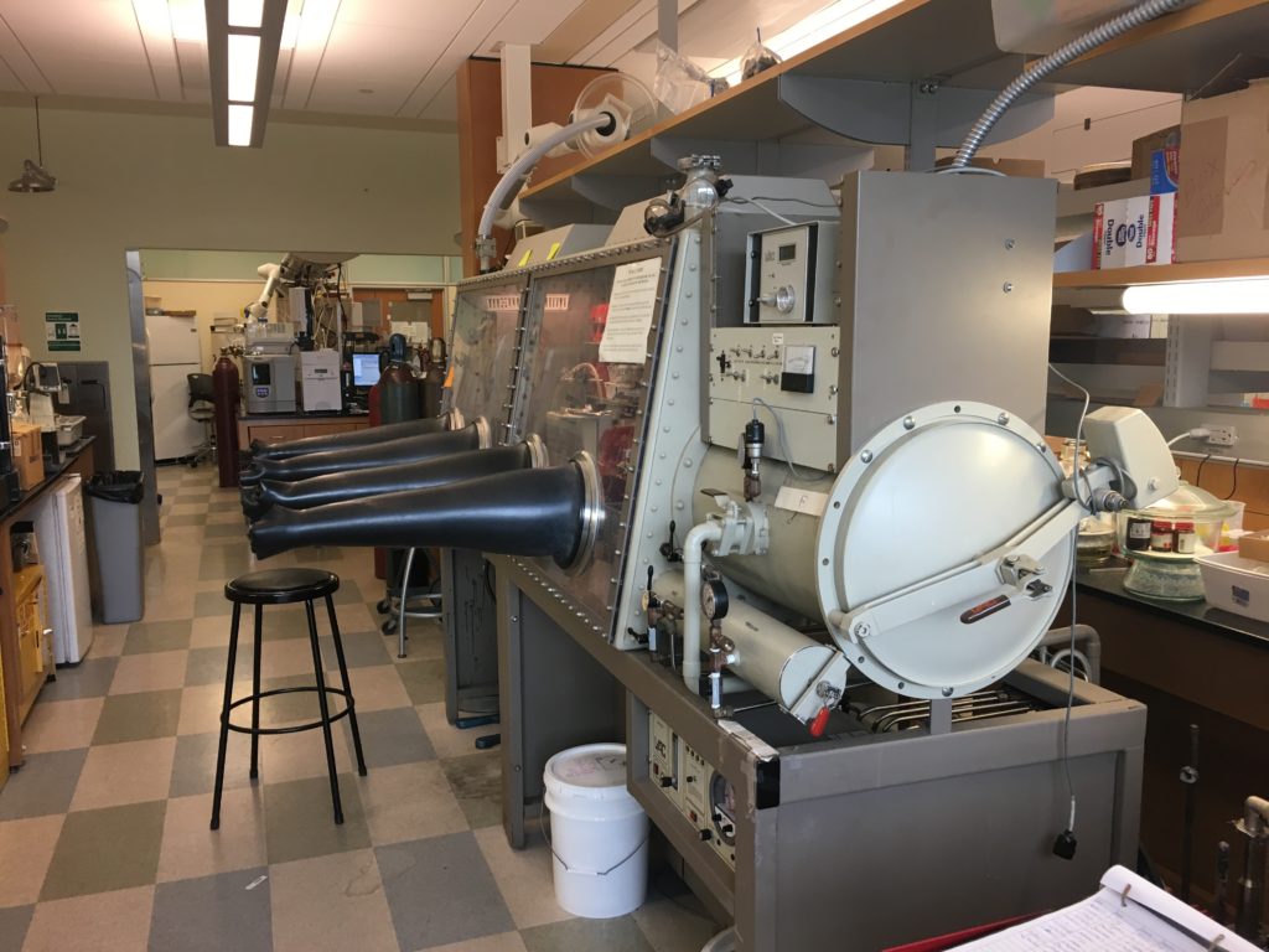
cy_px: 476
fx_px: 1063
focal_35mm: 29
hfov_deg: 61.7
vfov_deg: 48.2
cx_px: 634
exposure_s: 1/30
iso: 40
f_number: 2.2
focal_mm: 4.15
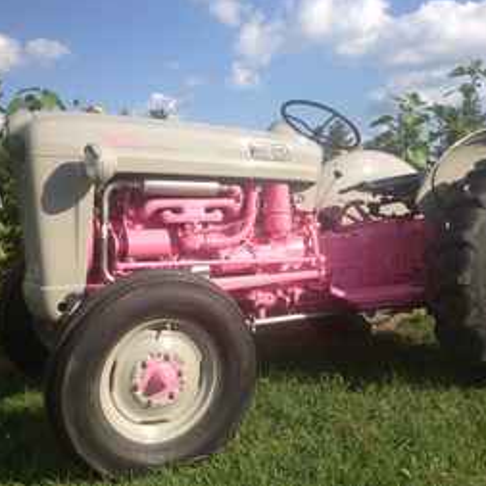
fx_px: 667
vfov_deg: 40.0
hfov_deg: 39.8
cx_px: 294
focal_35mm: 42
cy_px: 240
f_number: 2.4
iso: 64
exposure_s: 1/1255
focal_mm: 4.28
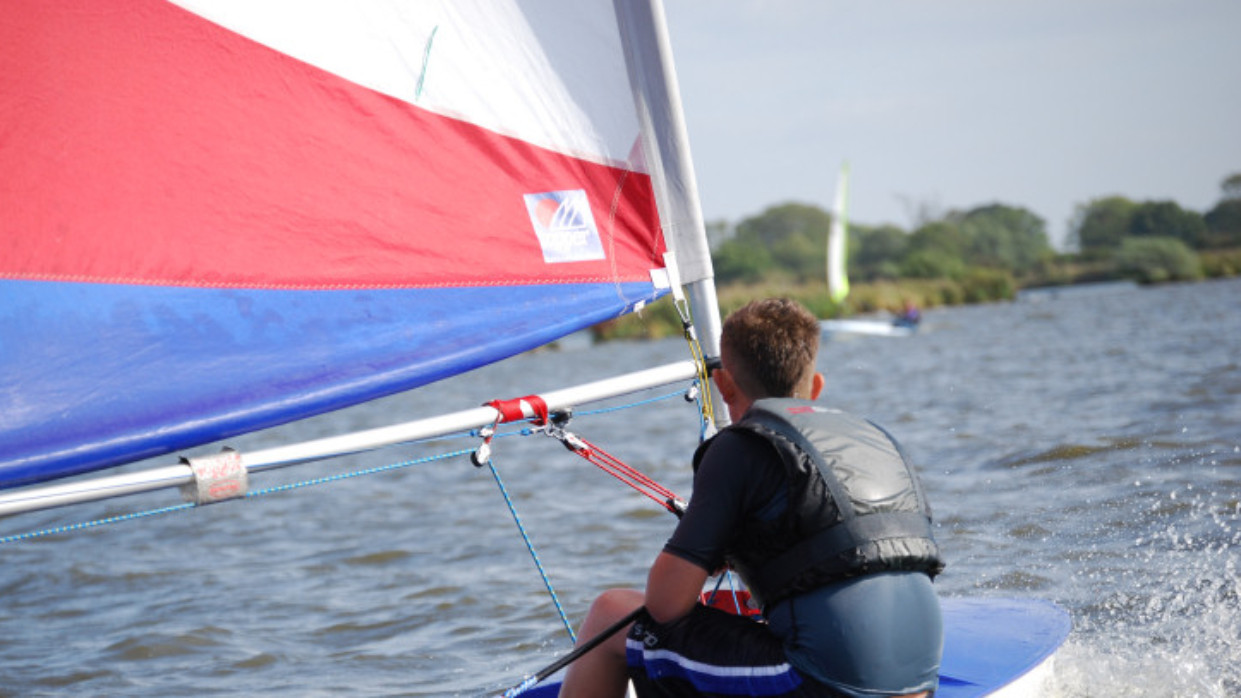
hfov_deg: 11.0
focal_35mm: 195
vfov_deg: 6.2
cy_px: 430
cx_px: 570
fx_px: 6418
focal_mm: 112
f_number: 5
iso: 200
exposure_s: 1/1000
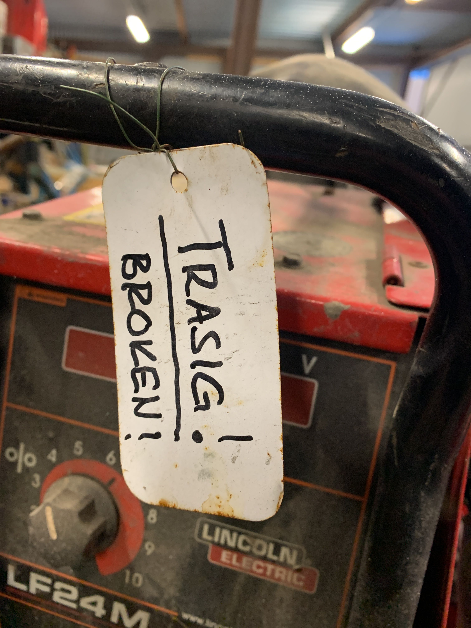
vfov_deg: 67.3
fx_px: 472
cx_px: 236
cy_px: 314
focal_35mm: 26
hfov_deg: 53.1
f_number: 1.8
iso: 320
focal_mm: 4.25
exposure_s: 1/33
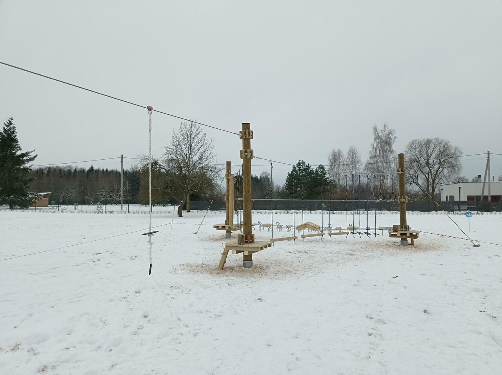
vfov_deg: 49.7
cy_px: 188
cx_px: 251
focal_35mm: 28
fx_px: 406
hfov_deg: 63.5
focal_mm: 4.7
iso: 103
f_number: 1.79
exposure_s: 1/749
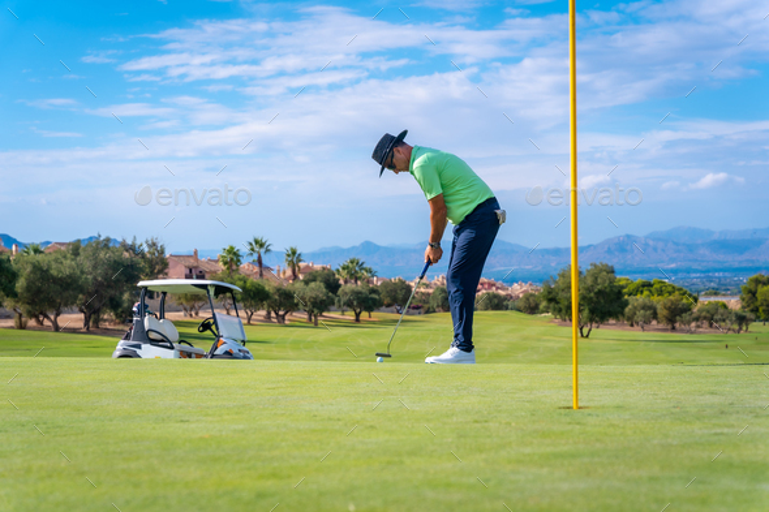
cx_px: 384
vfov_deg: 19.4
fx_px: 1495
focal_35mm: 70
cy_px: 256
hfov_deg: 28.9
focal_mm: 70
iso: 100
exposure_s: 1/800
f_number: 5
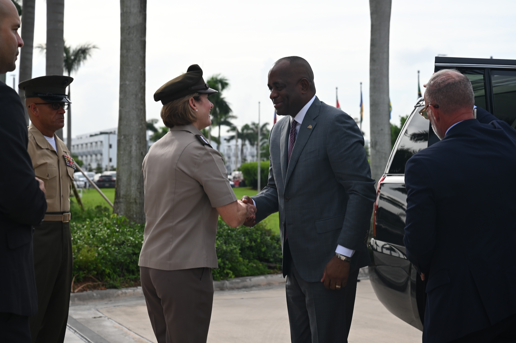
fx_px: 1017
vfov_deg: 19.2
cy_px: 173
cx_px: 256
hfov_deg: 28.5
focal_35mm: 71
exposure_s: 1/400
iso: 160
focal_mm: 70
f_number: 6.3
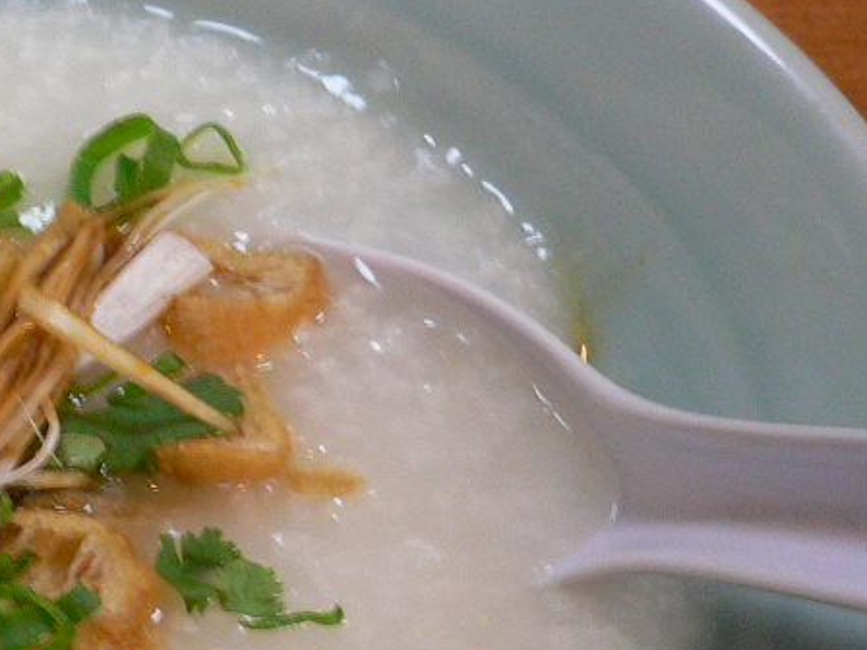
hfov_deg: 19.0
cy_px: 615
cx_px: -25
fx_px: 2505
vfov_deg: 14.6
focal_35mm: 100
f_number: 2.8
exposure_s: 1/15
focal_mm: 5.8
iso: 200
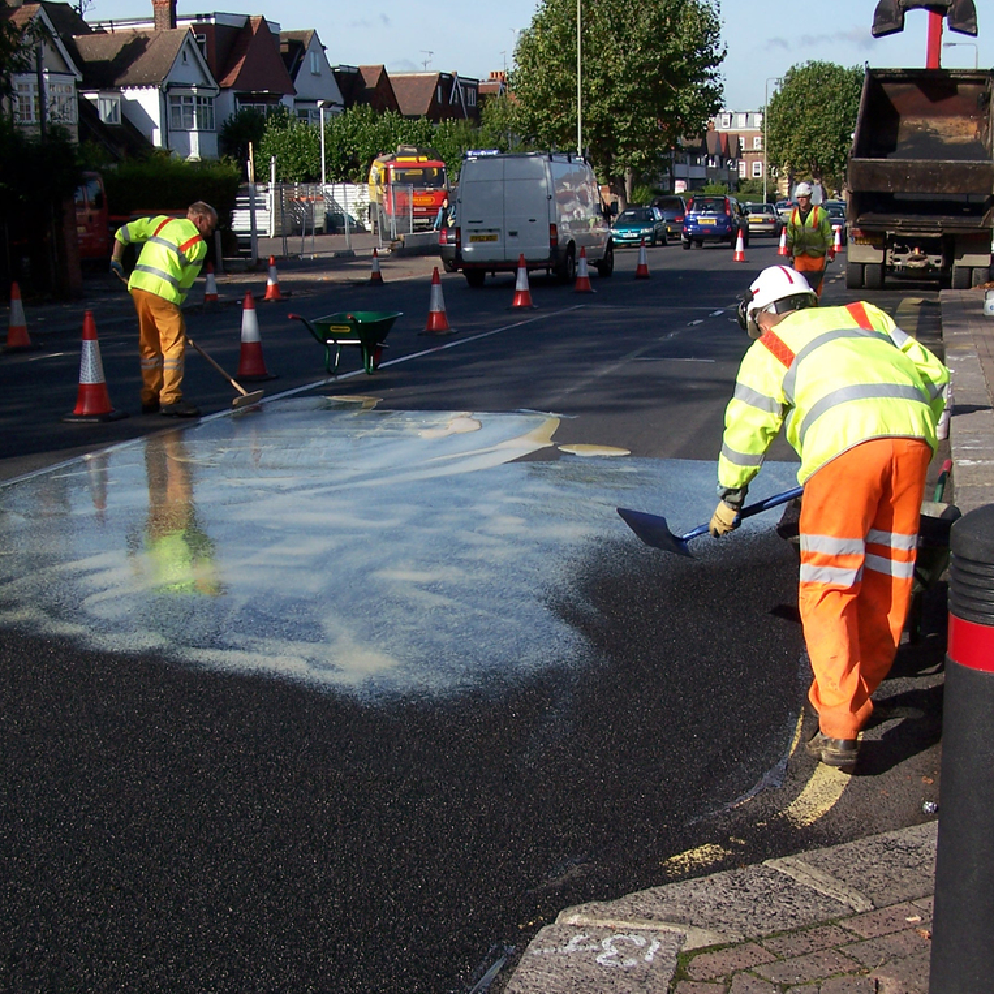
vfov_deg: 33.4
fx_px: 1657
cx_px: 507
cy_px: 496
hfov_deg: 33.4
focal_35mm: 51
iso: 80
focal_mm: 7.1
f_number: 4
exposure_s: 1/750
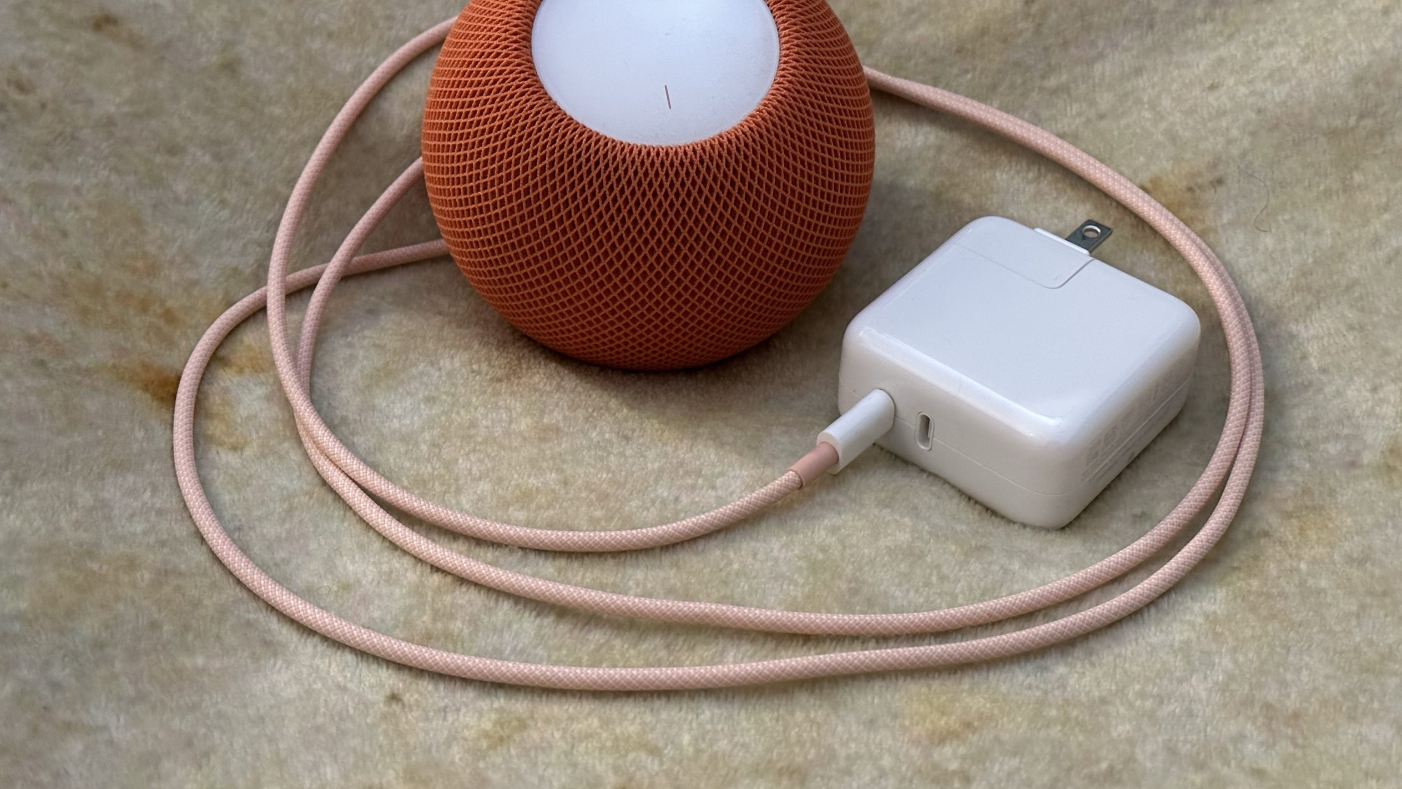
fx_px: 1970
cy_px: 323
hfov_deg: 39.2
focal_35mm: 53
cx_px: 698
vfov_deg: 22.6
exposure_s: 1/36
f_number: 1.78
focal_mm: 6.86
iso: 500
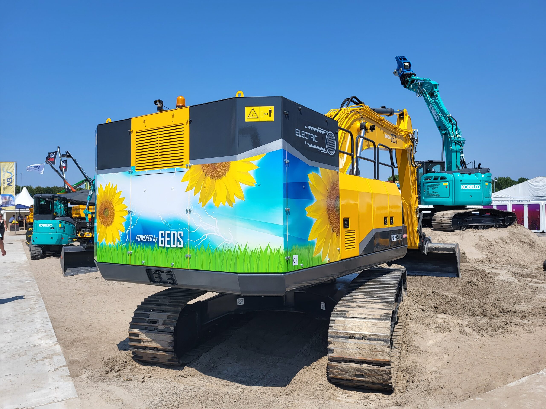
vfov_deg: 53.1
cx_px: 273
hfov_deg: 67.3
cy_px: 204
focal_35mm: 26
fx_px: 410
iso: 40
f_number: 1.8
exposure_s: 1/3018
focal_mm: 5.4
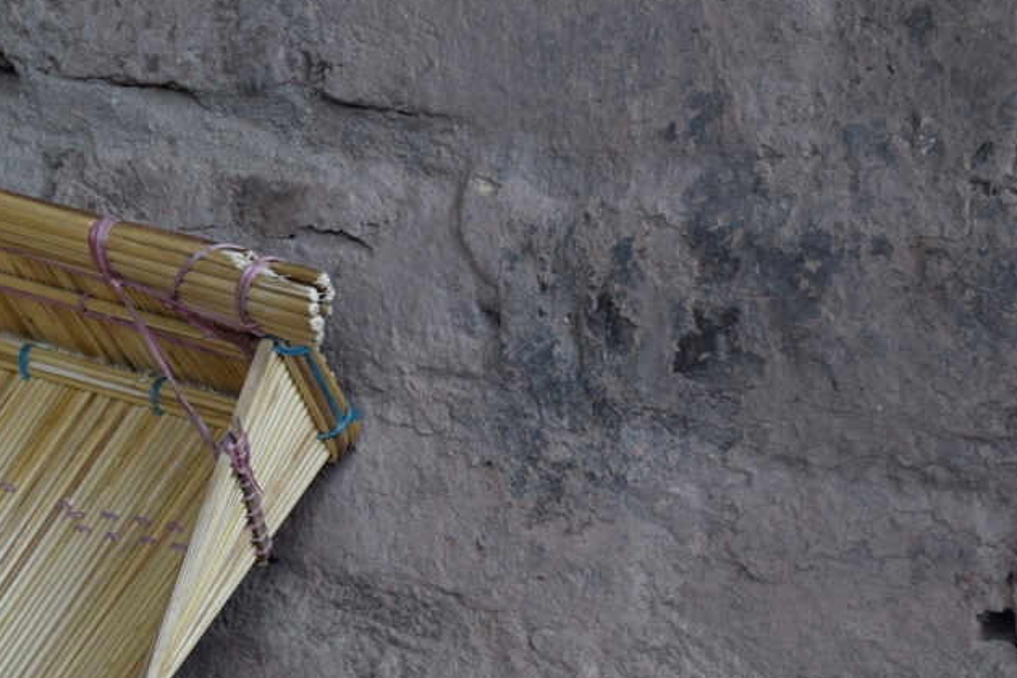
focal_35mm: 135
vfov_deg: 10.1
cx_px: -133
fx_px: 3821
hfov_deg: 14.8
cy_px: 578
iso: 400
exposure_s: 1/160
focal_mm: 35
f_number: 6.3
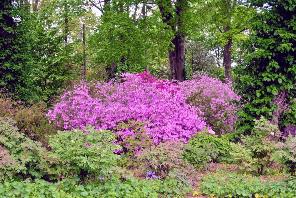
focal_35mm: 72
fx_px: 593
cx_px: 148
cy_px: 99
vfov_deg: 19.0
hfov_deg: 28.0
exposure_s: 1/60
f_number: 5.6
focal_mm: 26.7
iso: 100
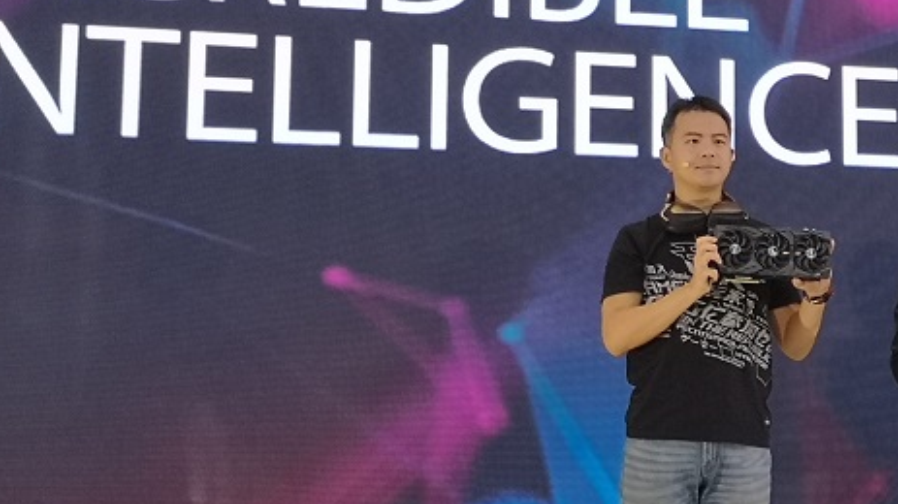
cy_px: 190
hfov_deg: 21.9
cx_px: 875
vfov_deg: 12.8
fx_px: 2237
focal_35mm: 94
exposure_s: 1/50
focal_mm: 3.95
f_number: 1.8
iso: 160
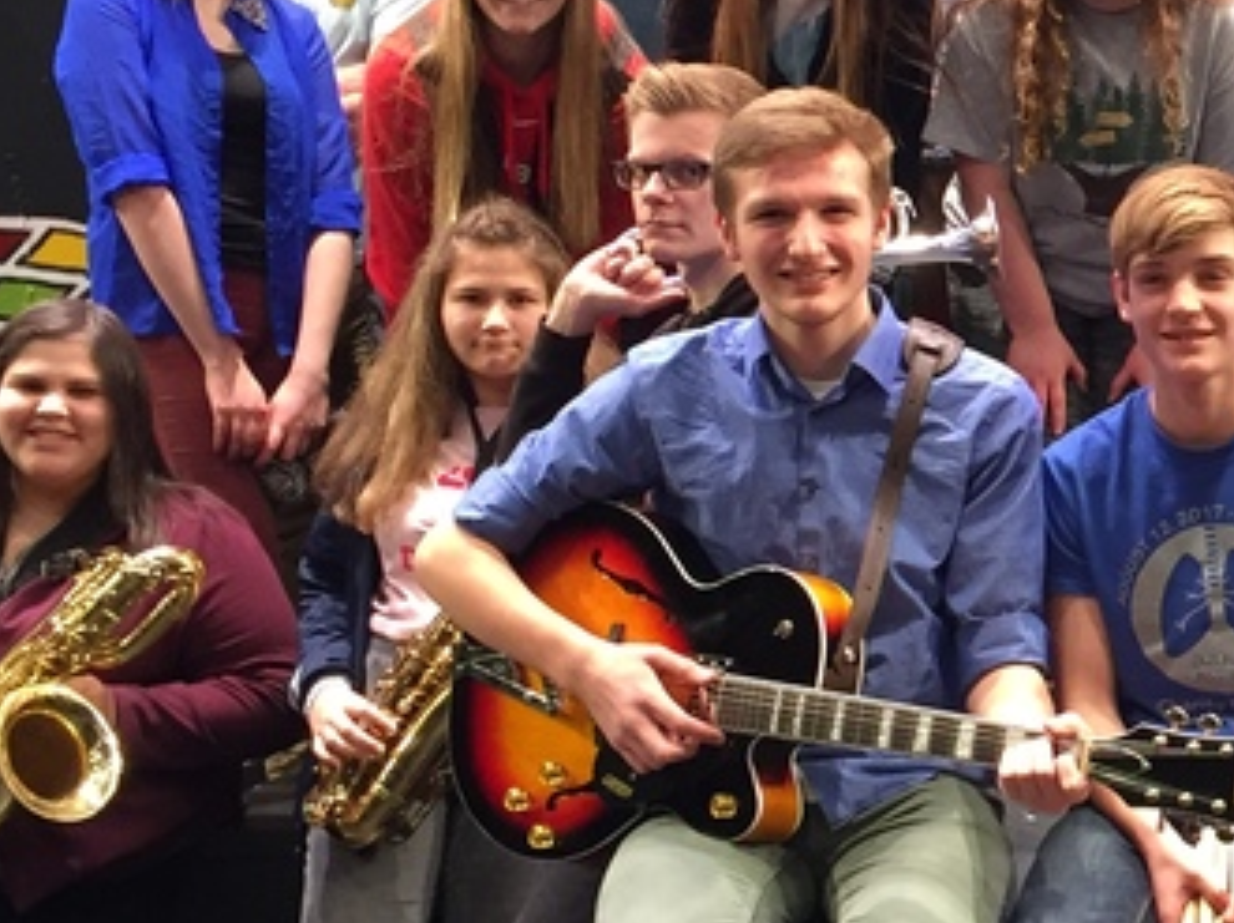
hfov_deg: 21.0
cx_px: 1402
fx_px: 3135
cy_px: 411
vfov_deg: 16.8
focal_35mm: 88
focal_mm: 4.15
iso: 50
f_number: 2.2
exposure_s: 1/30
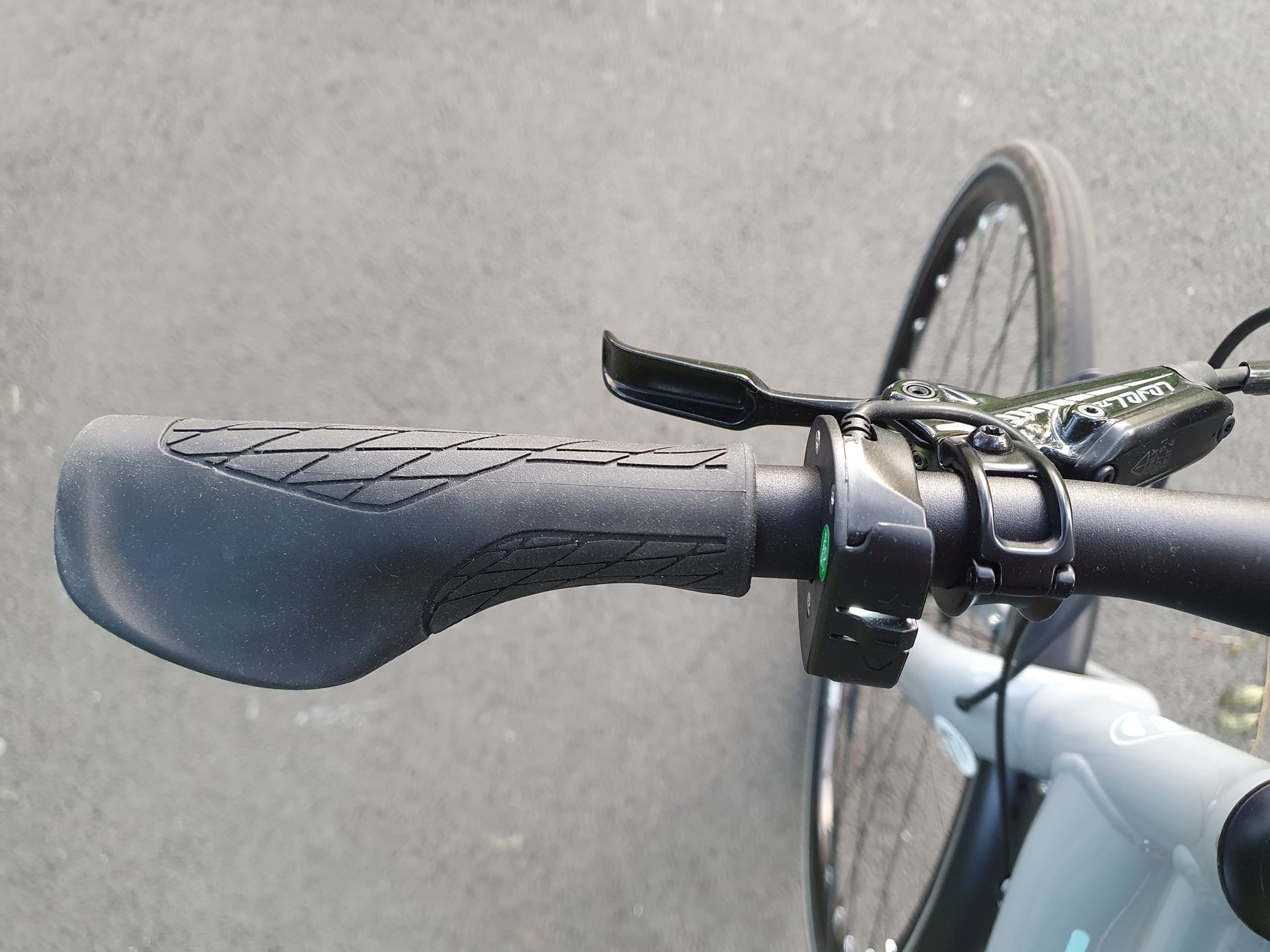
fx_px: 954
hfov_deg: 67.3
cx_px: 635
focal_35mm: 26
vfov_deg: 53.1
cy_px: 476
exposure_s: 1/50
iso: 320
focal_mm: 4.32
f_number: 1.5
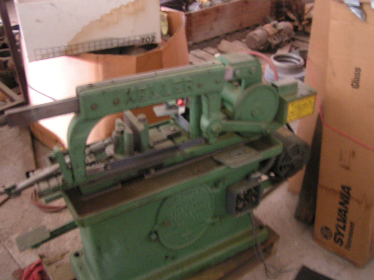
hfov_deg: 49.0
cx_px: 187
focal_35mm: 38
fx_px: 411
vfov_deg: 37.7
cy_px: 140
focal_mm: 5.8
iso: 200
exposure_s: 2
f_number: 2.8
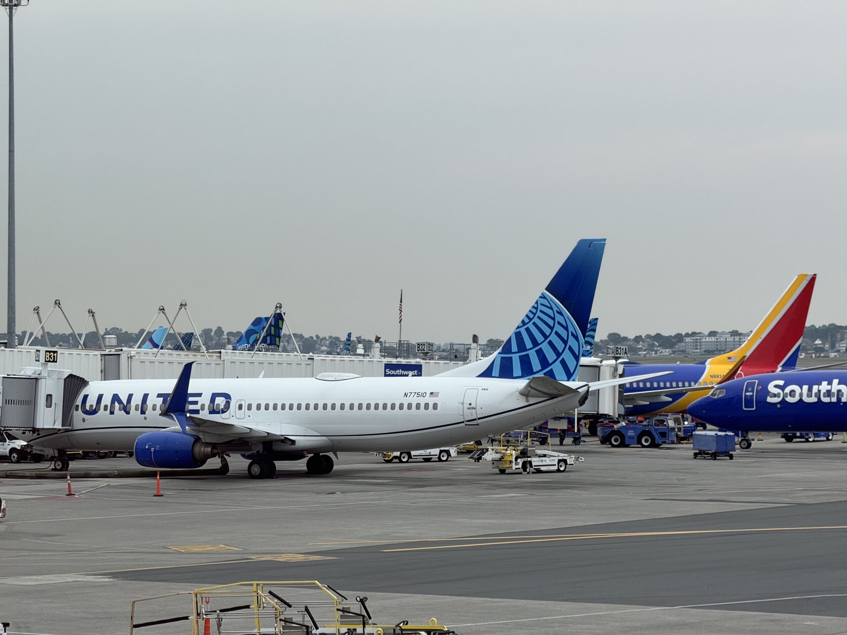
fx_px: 2936
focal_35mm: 120
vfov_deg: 12.3
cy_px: 318
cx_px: 424
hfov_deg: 16.4
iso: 50
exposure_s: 1/164
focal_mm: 15.66
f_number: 2.8
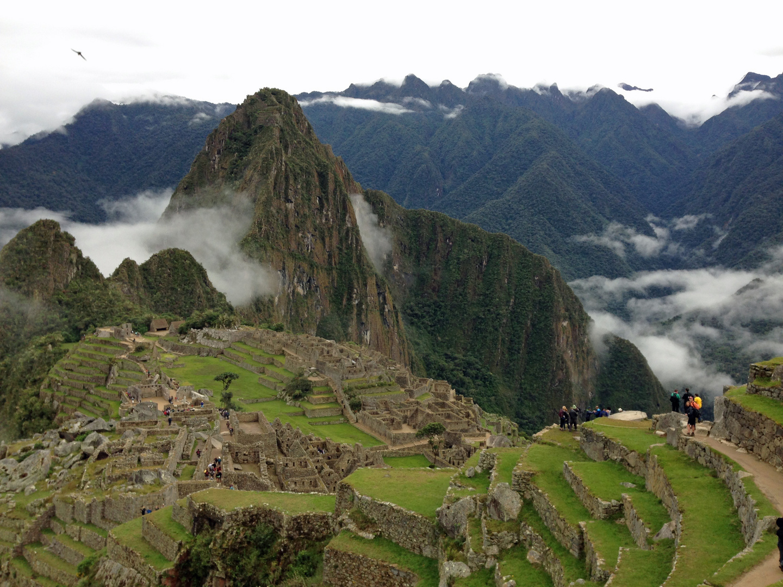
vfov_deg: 42.9
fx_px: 746
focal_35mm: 33
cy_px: 294
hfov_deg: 55.4
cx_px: 392
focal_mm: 4.12
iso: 50
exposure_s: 1/133
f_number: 2.4
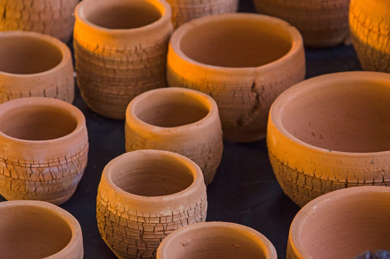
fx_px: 1703
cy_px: 130
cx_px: 195
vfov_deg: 8.7
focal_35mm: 158
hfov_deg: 13.1
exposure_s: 1/60
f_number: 8
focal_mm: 105
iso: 280
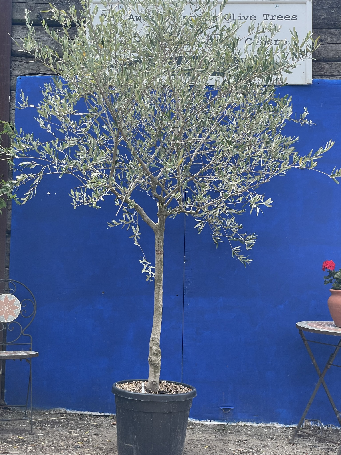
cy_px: 228
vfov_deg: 36.8
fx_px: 683
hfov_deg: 28.0
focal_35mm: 52
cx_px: 170
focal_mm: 6
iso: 25
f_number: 2
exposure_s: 1/571
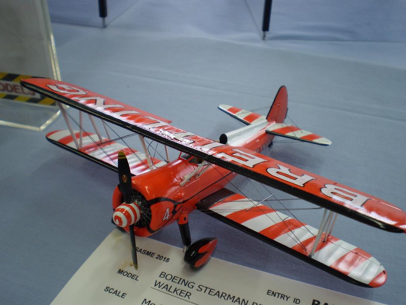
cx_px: 203
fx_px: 493
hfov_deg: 44.8
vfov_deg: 34.3
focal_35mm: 42
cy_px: 152
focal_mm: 7.4
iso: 125
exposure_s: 1/30
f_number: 3.5
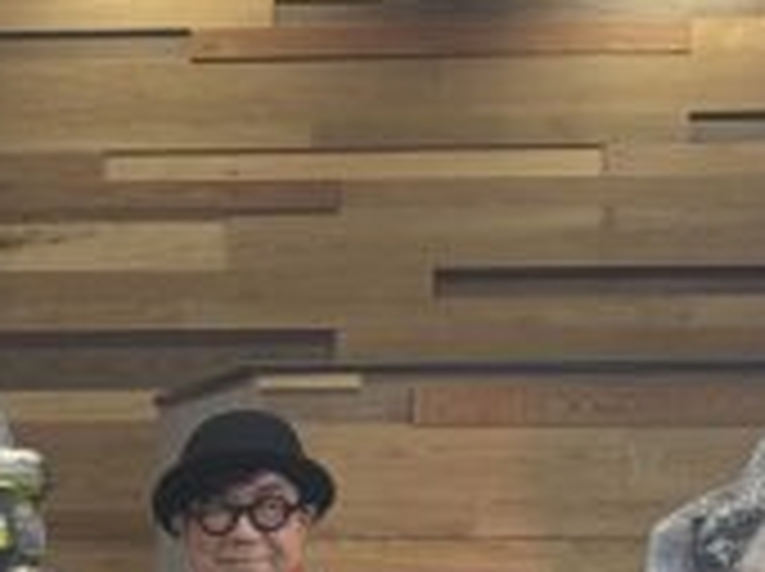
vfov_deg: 6.8
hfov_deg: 8.5
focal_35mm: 217
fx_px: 4789
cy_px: 748
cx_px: -878
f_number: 1.78
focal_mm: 6.76
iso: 64
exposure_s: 1/75
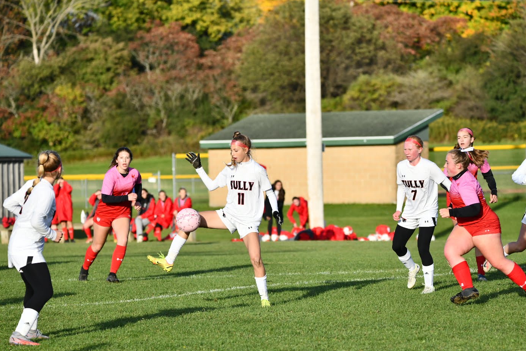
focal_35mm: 233
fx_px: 3404
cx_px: 283
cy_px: 202
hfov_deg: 8.8
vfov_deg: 5.9
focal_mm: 200
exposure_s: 1/4000
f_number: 5.6
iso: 1000
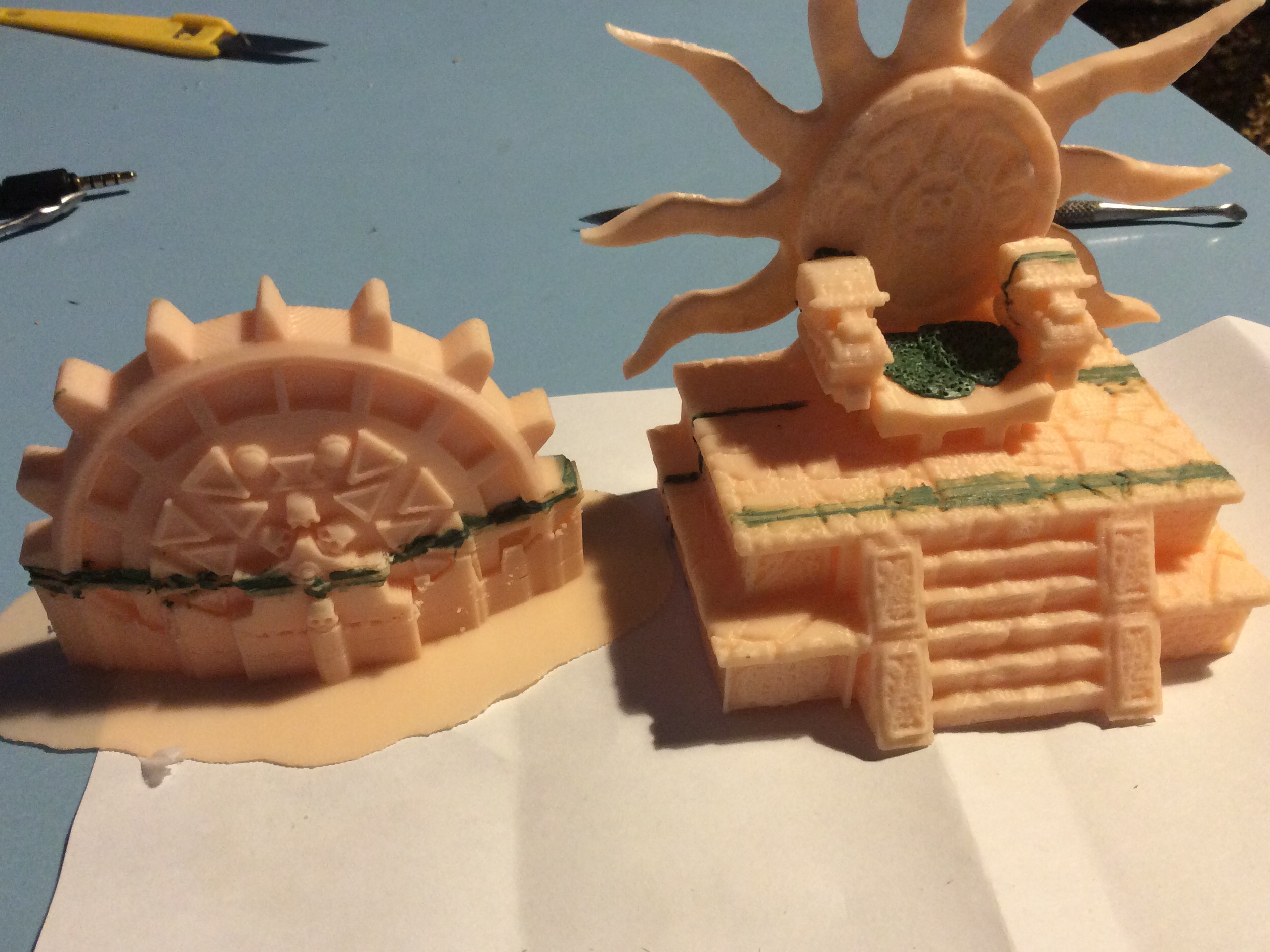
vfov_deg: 42.9
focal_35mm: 33
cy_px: 487
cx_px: 617
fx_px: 1211
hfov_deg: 55.3
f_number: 2.4
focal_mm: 3.3
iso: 160
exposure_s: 1/25
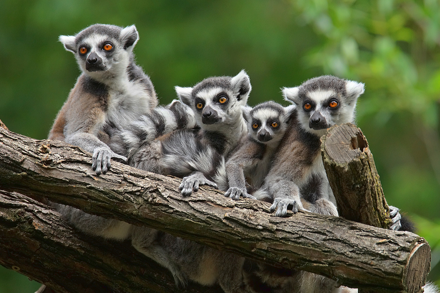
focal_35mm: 500
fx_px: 6111
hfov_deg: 4.1
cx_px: 220
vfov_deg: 2.7
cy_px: 146
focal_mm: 500
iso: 1250
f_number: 8
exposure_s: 1/500
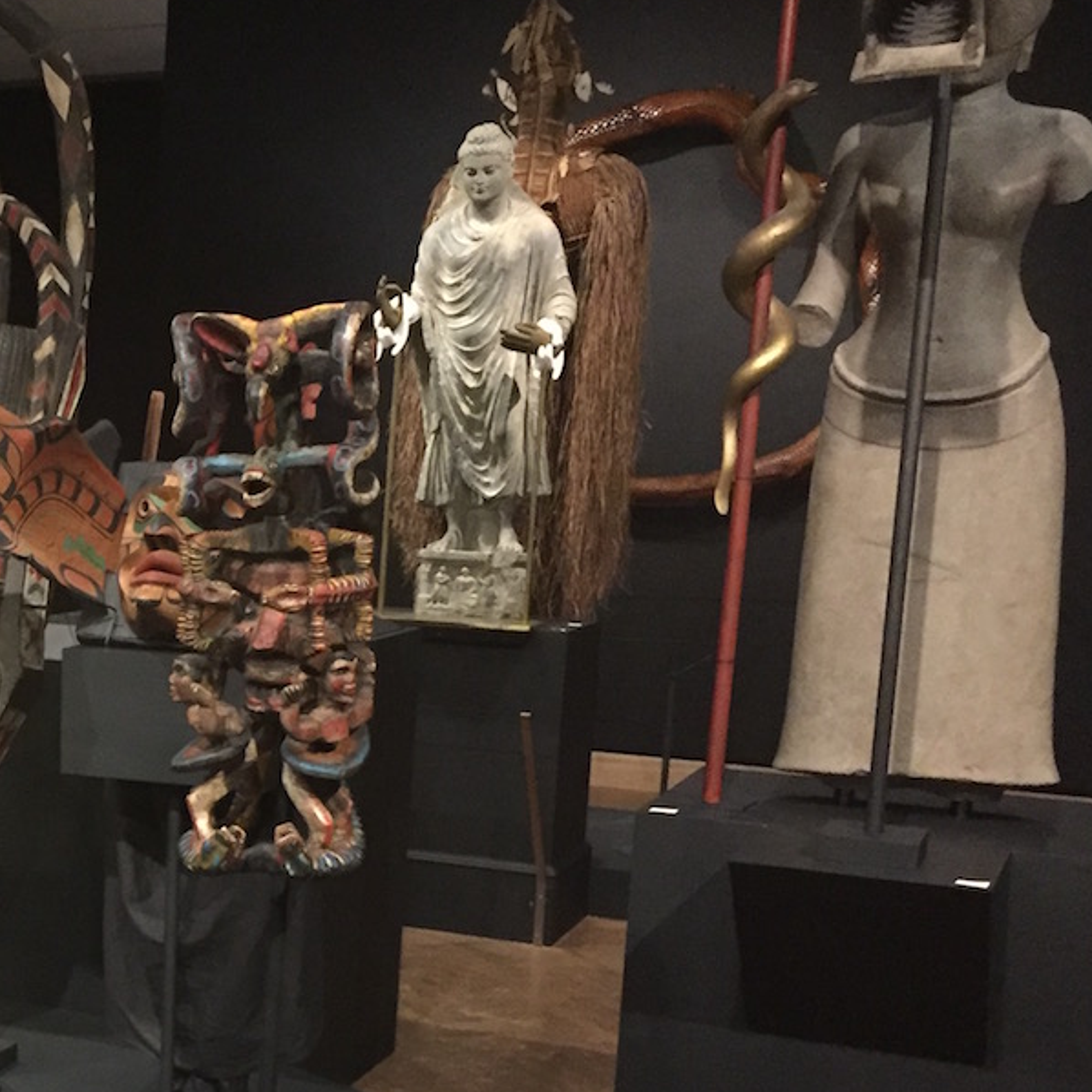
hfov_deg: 26.2
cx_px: -139
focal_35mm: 60
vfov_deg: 28.3
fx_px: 2141
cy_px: 785
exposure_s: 1/15
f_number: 2.2
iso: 500
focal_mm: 4.15
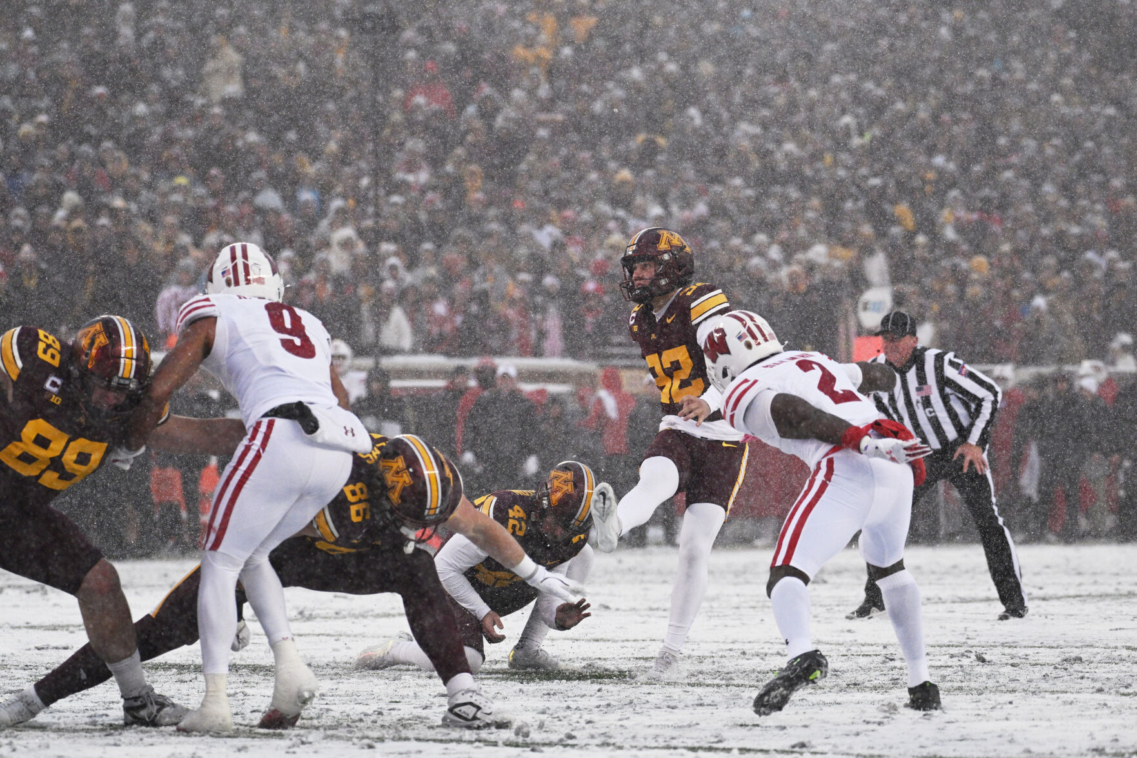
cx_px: 568
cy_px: 379
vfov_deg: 5.7
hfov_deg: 8.6
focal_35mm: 240
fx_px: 7579
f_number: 5.6
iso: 2500
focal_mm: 240
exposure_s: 1/2000
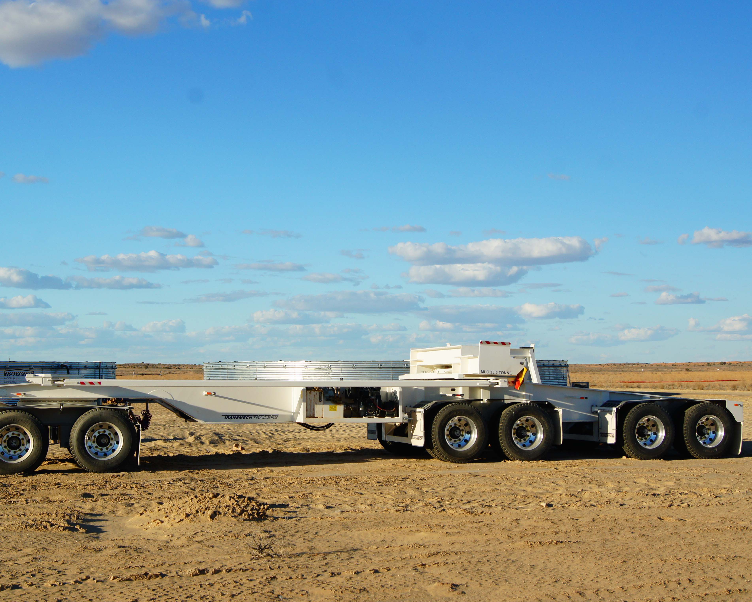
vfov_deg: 29.7
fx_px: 1135
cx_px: 343
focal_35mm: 51
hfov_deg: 36.6
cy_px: 302
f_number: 9
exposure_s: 1/320
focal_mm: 30
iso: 200
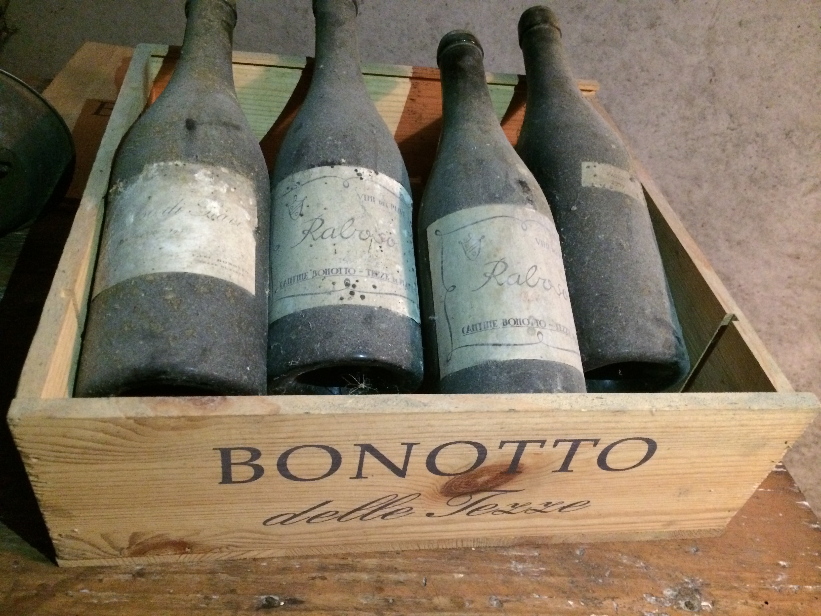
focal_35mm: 30
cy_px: 308
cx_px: 410
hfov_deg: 60.0
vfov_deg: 46.8
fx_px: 712
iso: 500
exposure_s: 1/15
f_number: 2.2
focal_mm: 4.12
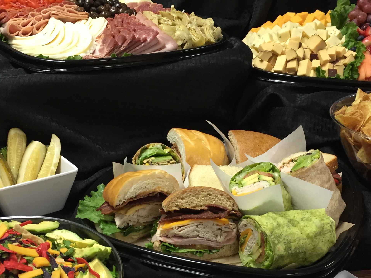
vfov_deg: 29.3
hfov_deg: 38.9
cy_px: 201
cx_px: 189
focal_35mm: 49
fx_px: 525
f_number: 2.2
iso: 100
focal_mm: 4.15
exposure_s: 1/30
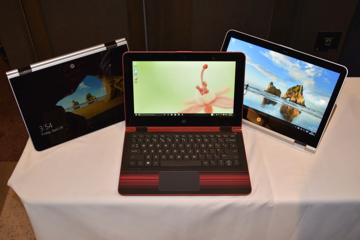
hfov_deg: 48.5
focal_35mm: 40
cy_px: 118
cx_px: 184
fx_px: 400
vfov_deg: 33.4
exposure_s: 1/100
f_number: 5
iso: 720
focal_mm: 26
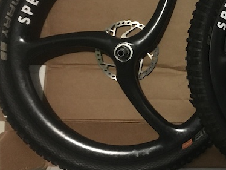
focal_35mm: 62
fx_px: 405
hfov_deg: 29.8
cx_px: 206
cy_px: 44
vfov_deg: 23.5
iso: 500
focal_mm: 4.15
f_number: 2.2
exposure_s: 1/17
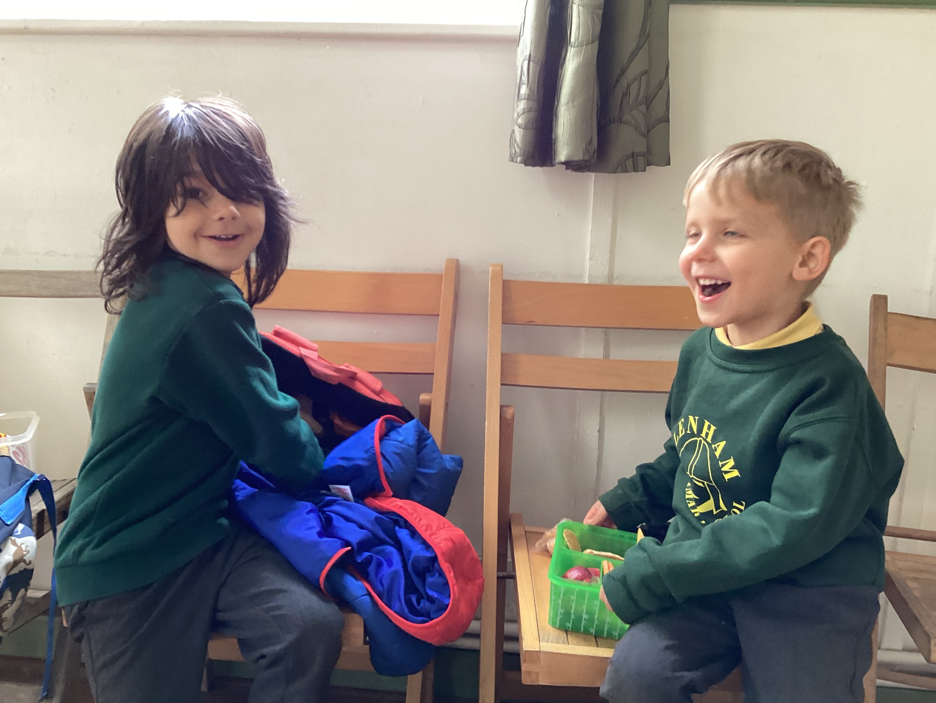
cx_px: 465
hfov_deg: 56.8
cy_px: 354
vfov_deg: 44.2
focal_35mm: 32
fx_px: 865
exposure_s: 1/50
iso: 160
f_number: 2.4
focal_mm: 3.3
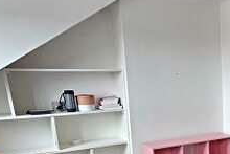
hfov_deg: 36.2
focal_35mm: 43
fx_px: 275
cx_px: 270
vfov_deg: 29.6
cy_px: 146
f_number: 2.2
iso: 125
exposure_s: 1/71
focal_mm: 2.2
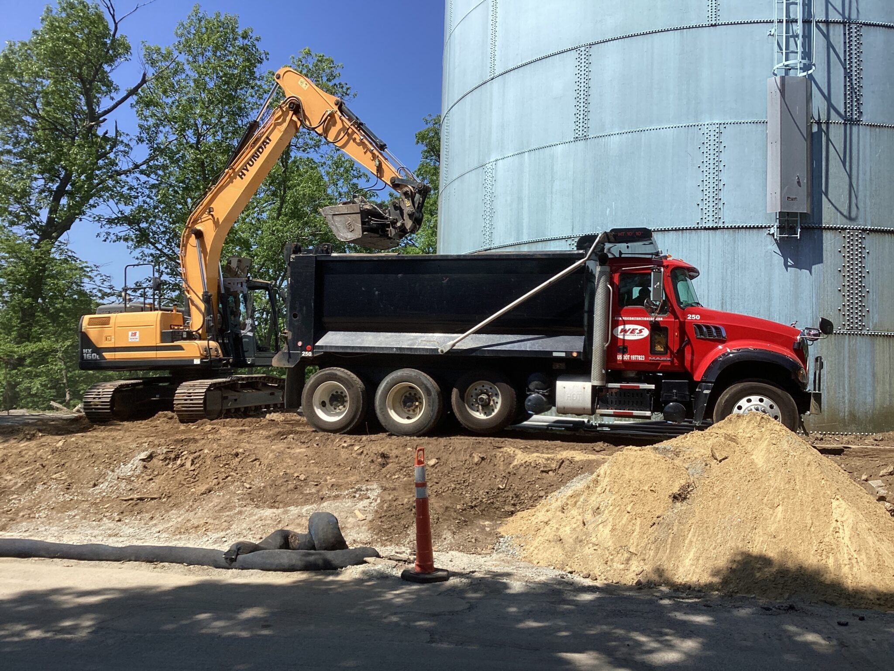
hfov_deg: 58.4
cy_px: 336
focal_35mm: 31
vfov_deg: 45.4
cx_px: 447
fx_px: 801
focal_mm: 3.3
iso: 25
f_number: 2.4
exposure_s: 1/1294
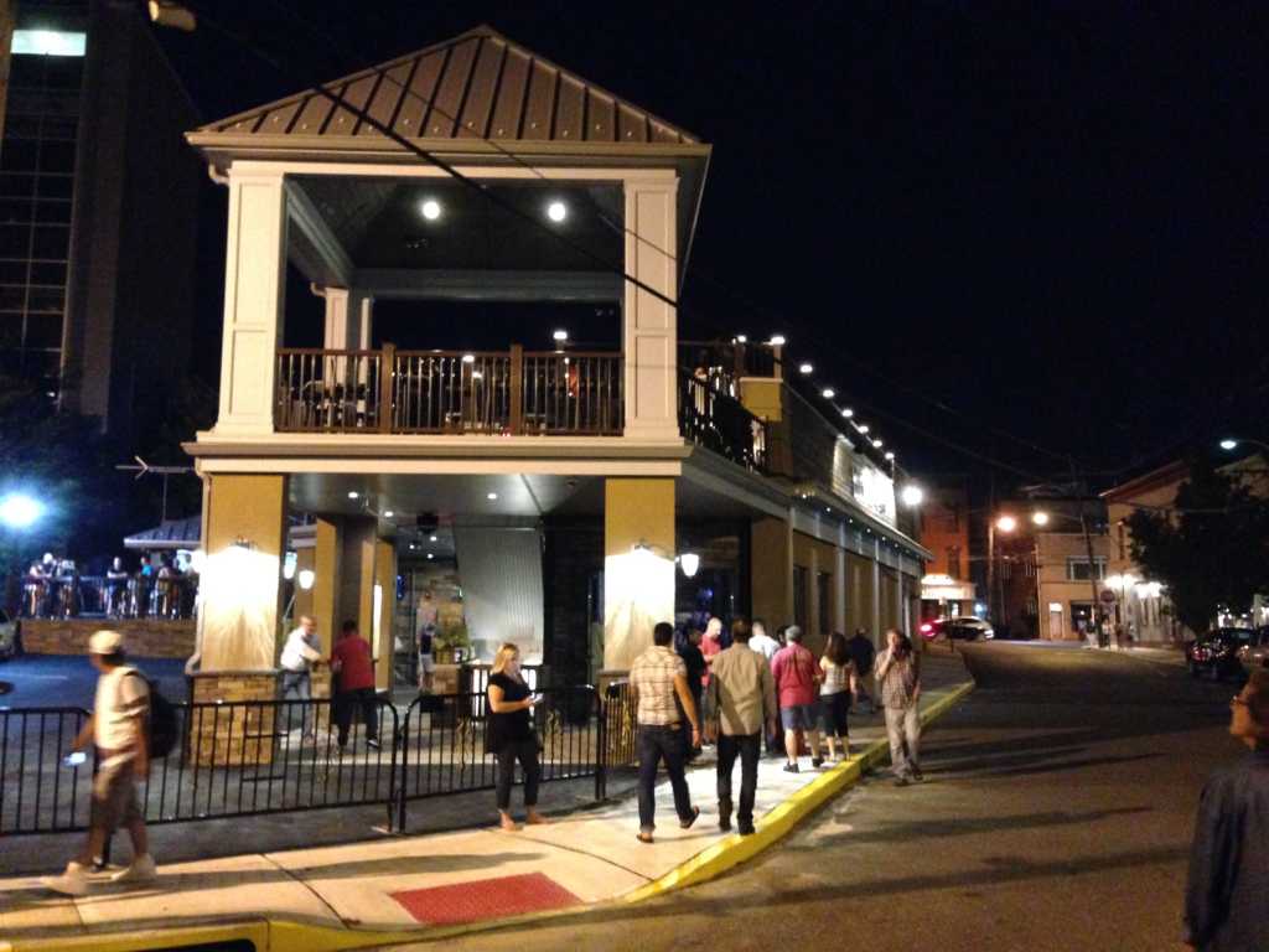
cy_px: 476
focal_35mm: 33
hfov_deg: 55.4
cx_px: 634
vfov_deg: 42.9
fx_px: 1210
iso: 800
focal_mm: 4.12
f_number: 2.4
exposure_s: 1/15
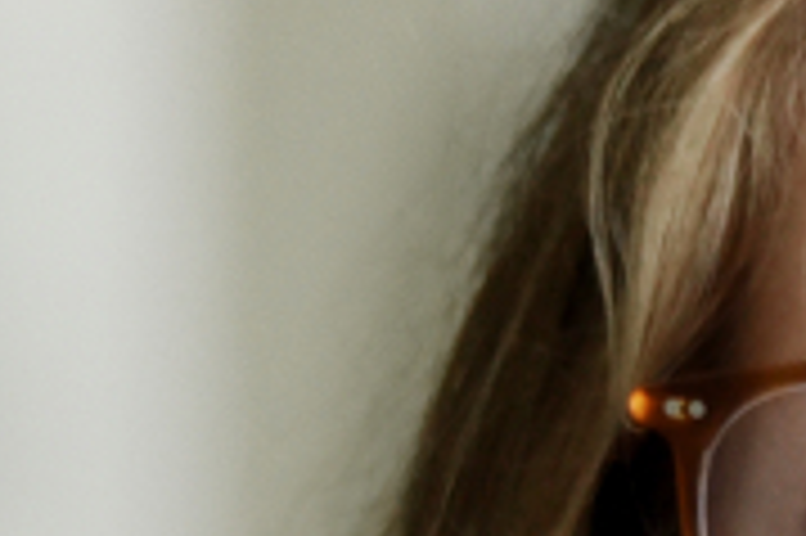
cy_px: 1205
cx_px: 797
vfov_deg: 1.1
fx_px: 28497
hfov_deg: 1.6
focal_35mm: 1274
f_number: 5.6
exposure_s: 1/200
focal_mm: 190
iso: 1000
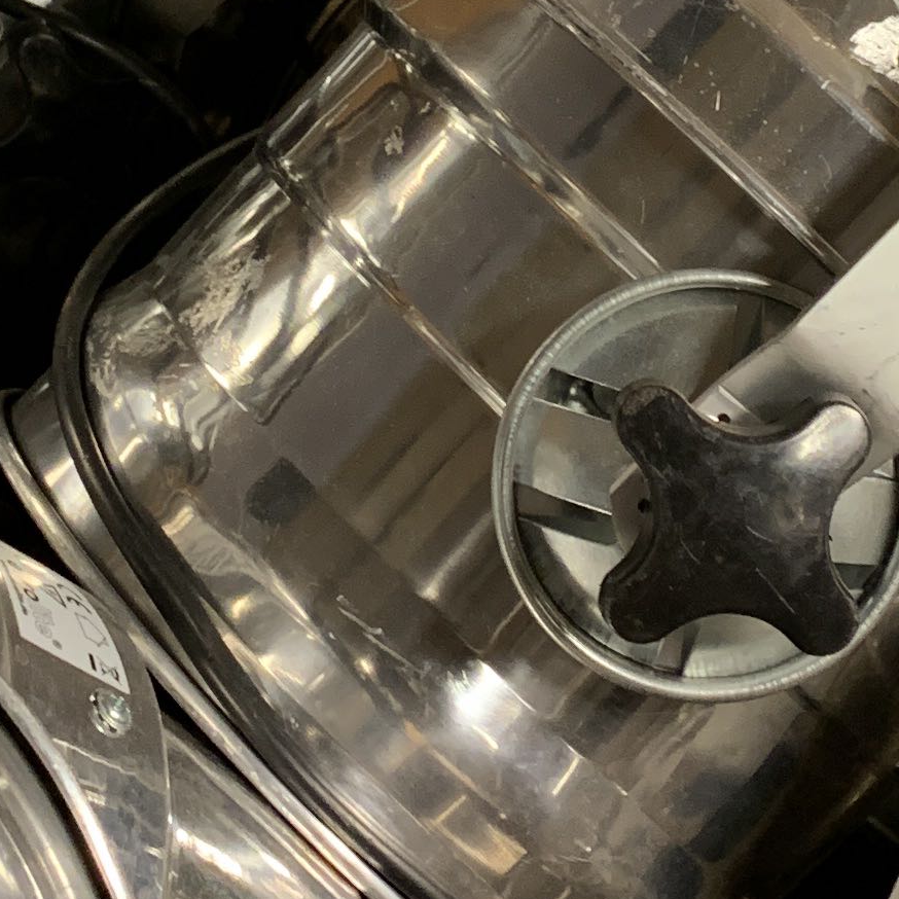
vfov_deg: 16.0
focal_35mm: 106
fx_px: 3115
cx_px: 381
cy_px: -58
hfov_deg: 16.4
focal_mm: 4.25
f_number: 1.8
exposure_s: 1/50
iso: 200
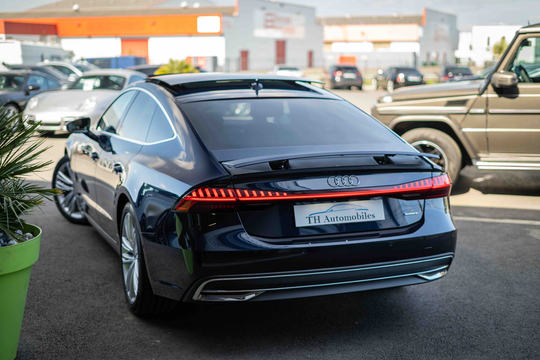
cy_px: 180
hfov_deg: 39.6
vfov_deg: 27.0
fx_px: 750
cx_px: 270
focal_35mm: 50
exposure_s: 1/400
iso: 80
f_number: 1.8
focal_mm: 50
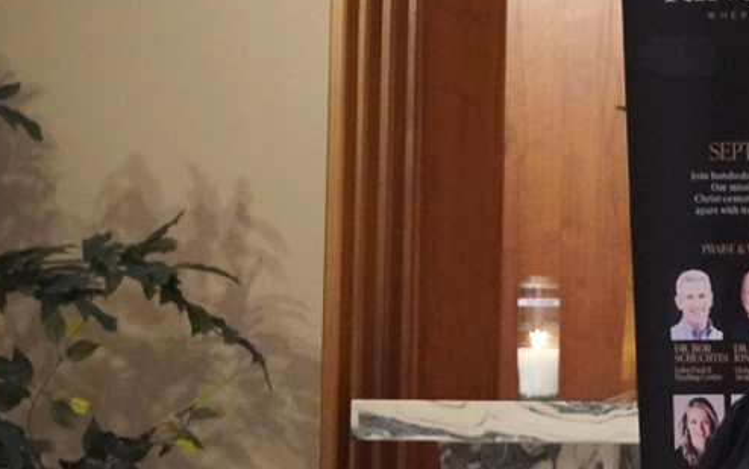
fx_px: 7968
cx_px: 869
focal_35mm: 390
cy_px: 543
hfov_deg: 5.4
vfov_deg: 3.4
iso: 6400
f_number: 4
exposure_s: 1/80
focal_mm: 105
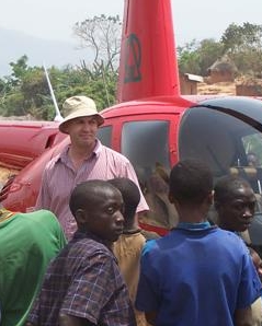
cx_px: 86
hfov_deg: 9.8
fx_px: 1519
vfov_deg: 12.3
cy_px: 152
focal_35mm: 157
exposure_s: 1/750
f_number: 3.2
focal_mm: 12.4
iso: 80
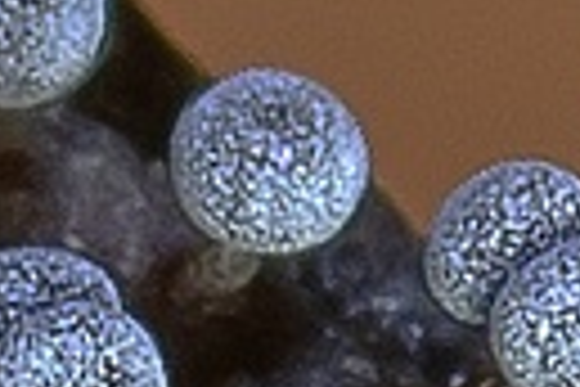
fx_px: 19622
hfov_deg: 1.7
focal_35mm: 1218
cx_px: 863
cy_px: -376
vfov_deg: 1.1
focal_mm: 105
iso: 100
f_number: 9
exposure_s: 1/8
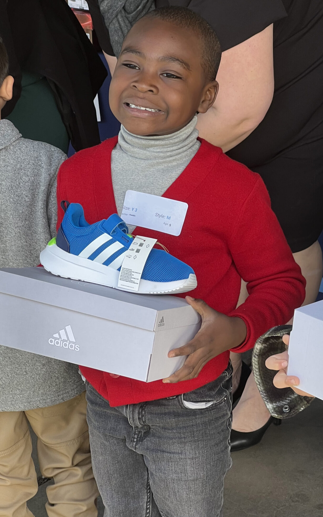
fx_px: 1493
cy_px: 283
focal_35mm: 106
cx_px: 231
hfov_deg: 12.3
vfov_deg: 19.6
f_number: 2.8
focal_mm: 9
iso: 40
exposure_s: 1/99
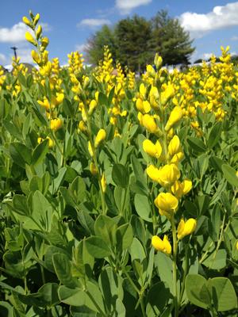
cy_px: 158
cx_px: 119
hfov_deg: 40.7
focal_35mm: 35
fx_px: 321
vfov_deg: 52.6
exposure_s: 1/1842
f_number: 2.4
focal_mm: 4.28
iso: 50
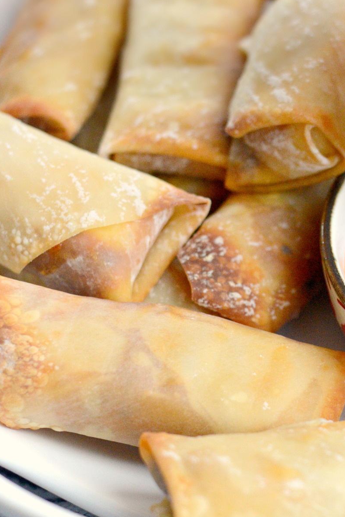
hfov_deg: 14.5
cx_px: 319
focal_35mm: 93
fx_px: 1336
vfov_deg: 21.9
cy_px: 220
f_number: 3.2
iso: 3200
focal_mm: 50
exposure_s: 1/1000
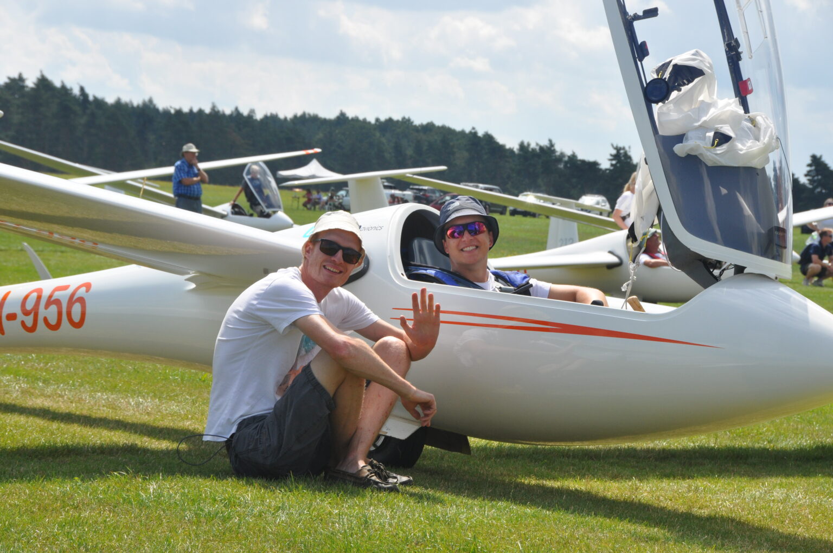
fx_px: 2773
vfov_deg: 11.4
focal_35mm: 120
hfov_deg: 17.1
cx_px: 416
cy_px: 276
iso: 400
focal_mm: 80
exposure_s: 1/640
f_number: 13
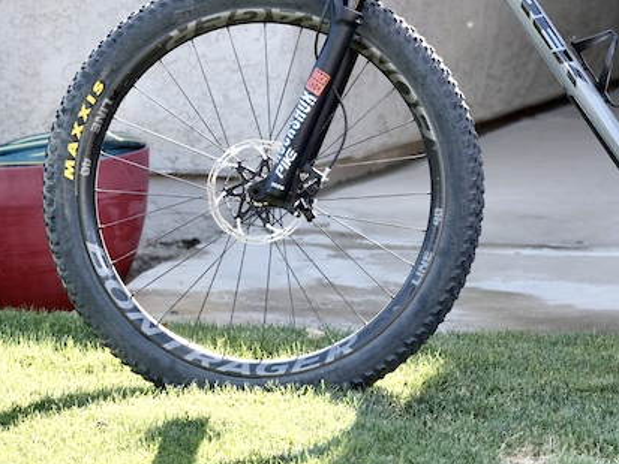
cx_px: 595
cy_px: 76
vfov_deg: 4.0
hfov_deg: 5.3
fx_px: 6726
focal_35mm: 376
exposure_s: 1/110
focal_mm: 134.5
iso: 160
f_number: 4.4
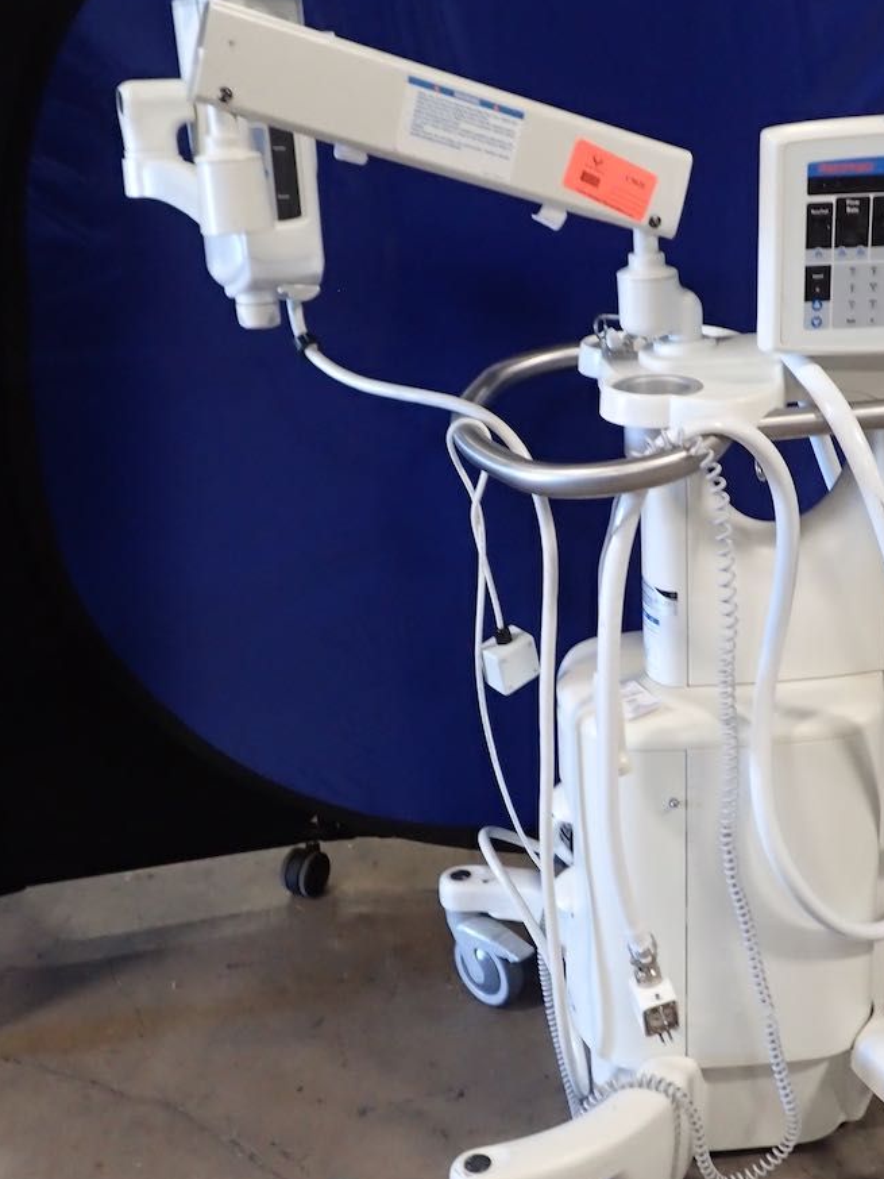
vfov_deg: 42.9
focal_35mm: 44
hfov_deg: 32.7
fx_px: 1498
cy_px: 594
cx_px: 575
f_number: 2.3
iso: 400
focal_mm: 5.5
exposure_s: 1/30
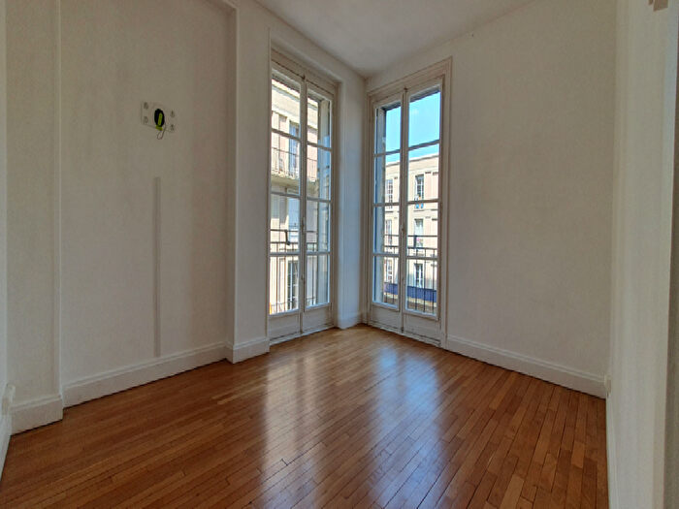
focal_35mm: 13
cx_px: 340
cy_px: 254
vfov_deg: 89.9
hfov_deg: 106.2
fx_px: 255
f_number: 2.2
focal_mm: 1.8
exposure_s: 1/193
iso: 50
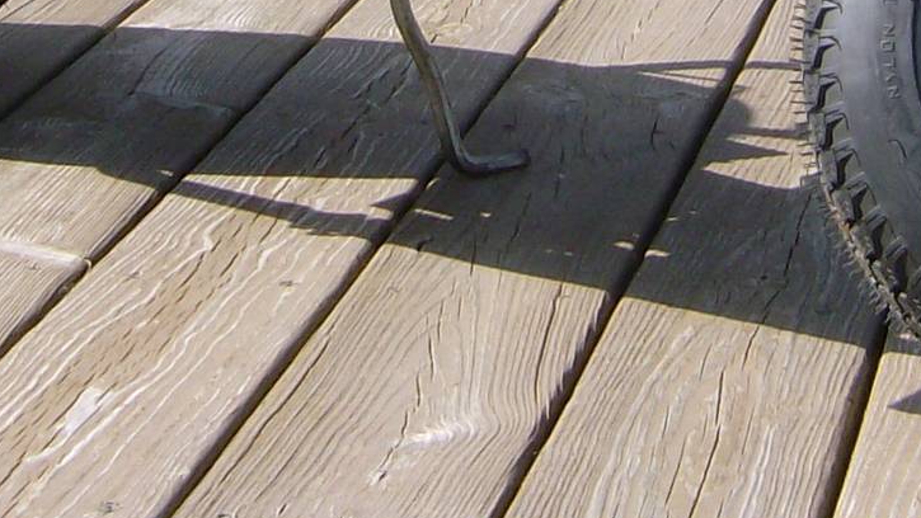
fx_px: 4225
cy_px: -524
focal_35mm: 173
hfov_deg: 12.4
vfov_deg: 6.8
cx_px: 544
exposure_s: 1/347
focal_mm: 7.7
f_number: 5.1
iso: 100
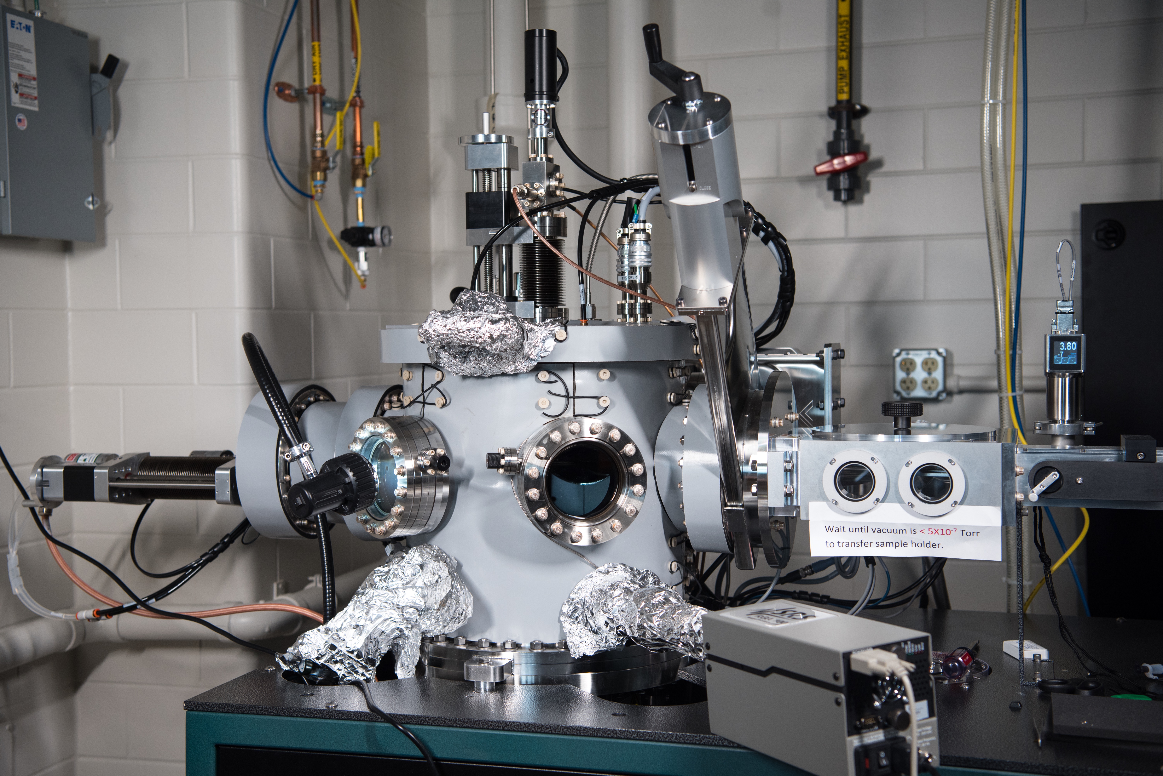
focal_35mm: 46
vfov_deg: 29.3
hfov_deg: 42.7
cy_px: 388
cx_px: 582
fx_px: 1487
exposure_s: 1/60
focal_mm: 46
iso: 400
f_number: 4.5
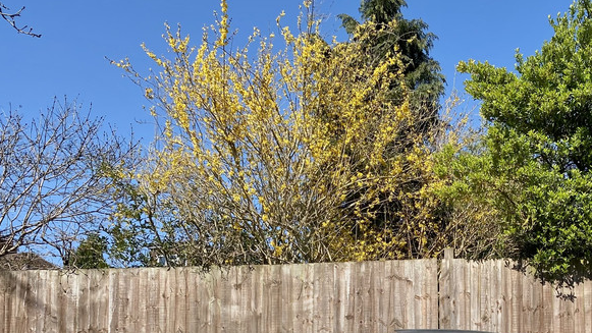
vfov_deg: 22.0
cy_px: 355
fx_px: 816
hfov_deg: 37.6
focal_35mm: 52
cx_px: 516
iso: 32
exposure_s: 1/2463
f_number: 1.8
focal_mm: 4.25
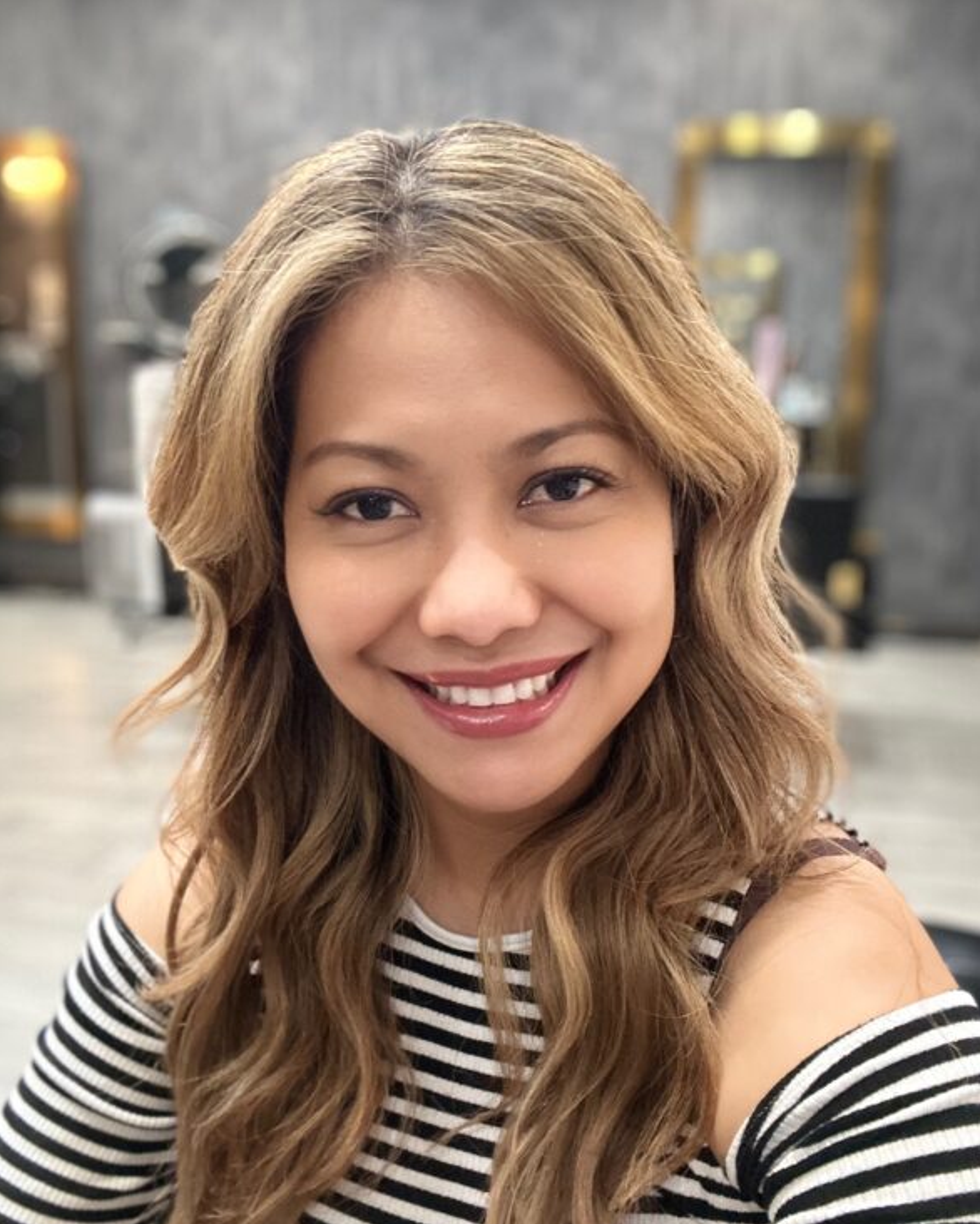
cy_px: 609
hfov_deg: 45.8
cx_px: 497
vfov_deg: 55.6
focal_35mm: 32
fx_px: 1160
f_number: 1.9
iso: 320
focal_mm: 2.69
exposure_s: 1/30
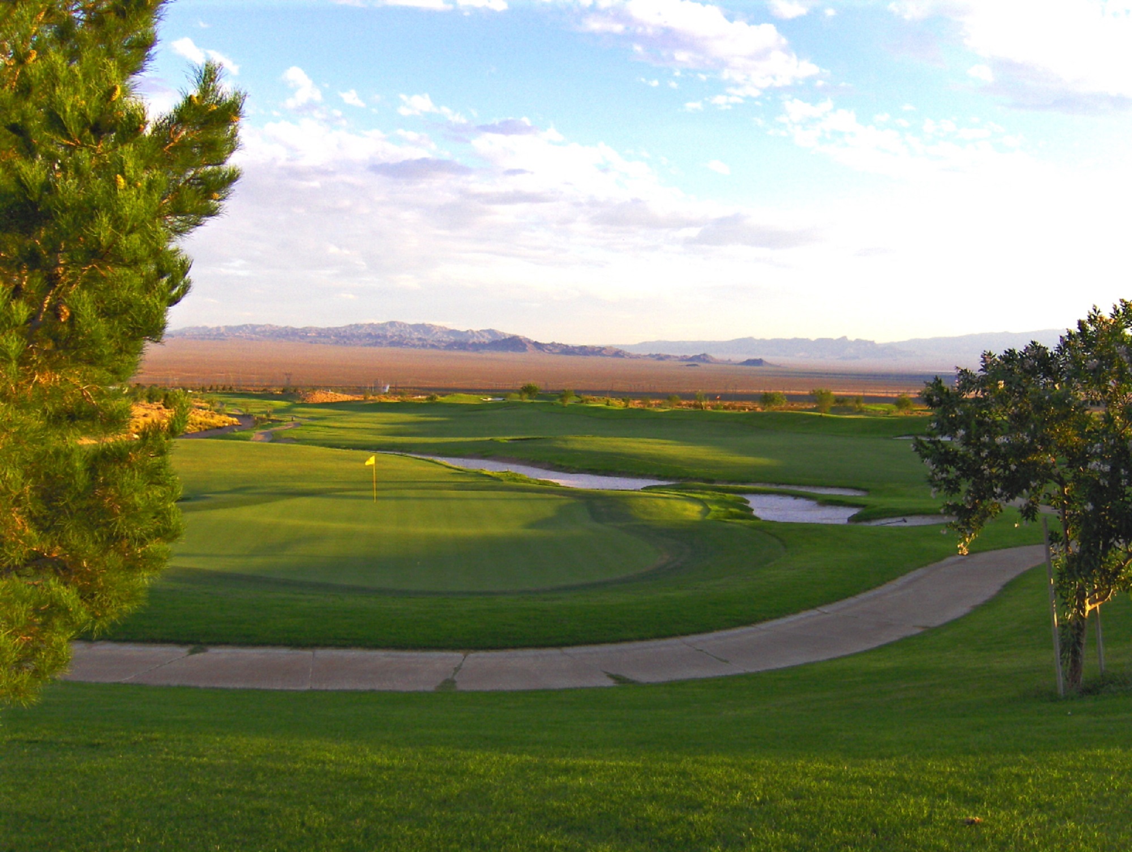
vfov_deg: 40.8
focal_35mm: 35
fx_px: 1146
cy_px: 426
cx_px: 566
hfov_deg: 52.6
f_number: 3.5
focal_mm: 7.5
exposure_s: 1/386
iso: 100
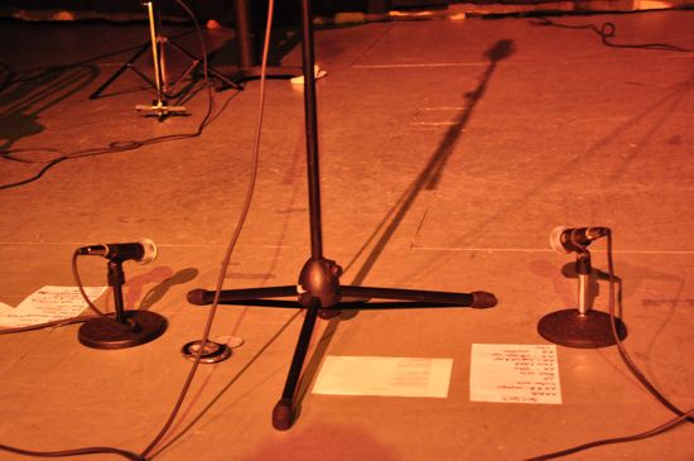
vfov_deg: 23.7
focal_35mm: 57
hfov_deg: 35.1
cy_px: 230
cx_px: 347
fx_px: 1097
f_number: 6.3
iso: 2500
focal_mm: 38
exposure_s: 1/15
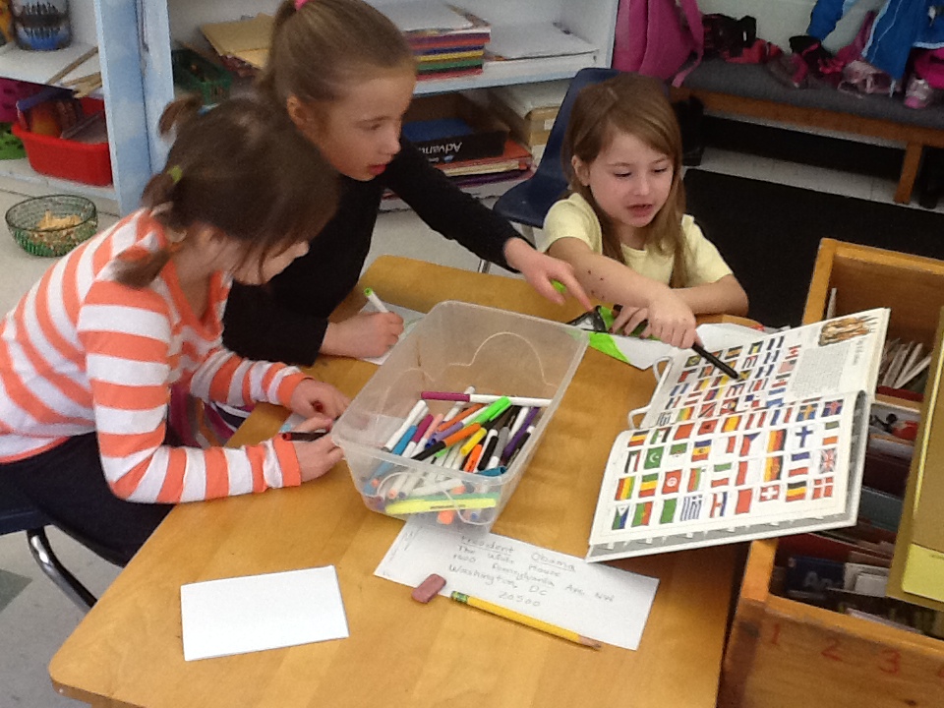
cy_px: 354
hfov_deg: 42.9
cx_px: 472
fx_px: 1200
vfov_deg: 32.9
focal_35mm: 44
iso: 100
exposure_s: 1/30
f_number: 2.4
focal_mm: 2.03
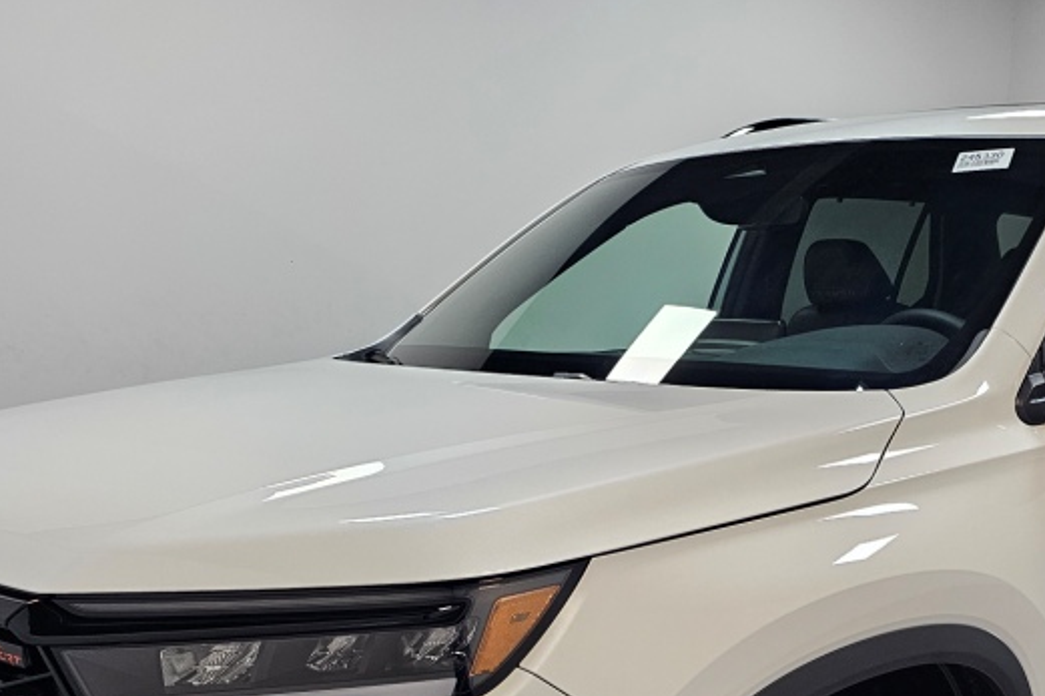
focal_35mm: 47
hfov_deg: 41.5
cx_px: 682
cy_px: 694
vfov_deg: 27.1
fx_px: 1364
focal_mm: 6.3
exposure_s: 1/120
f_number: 1.7
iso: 400
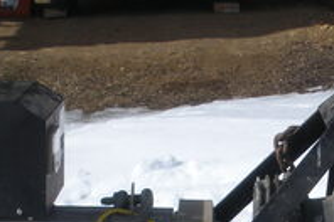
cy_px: 313
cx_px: 294
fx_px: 1206
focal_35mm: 130
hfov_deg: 15.6
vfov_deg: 10.3
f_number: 5.6
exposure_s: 1/483
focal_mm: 6.3
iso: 64
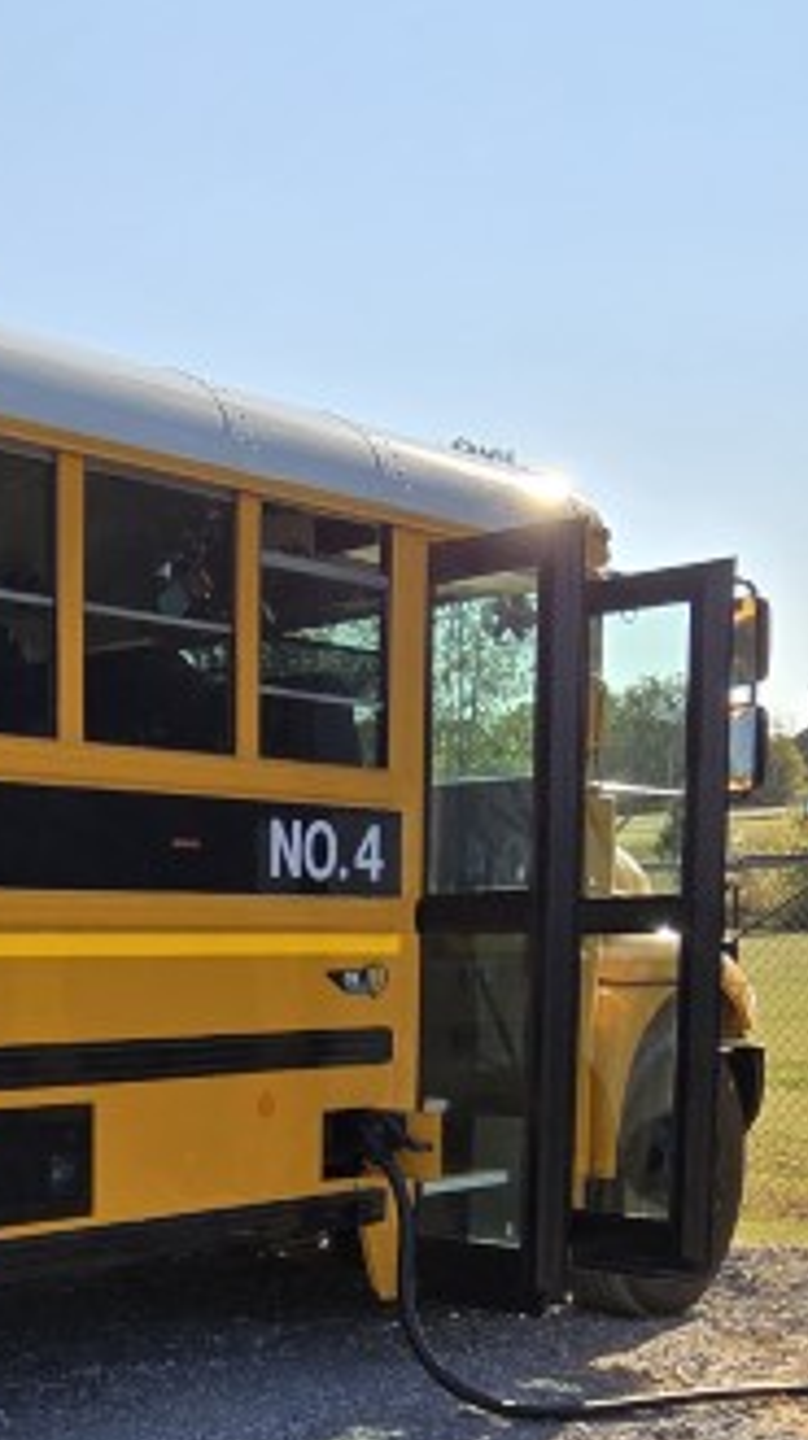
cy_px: 1082
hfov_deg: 23.5
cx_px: -275
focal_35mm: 44
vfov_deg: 44.8
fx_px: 1680
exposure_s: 1/1962
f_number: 2.2
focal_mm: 2.2
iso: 50
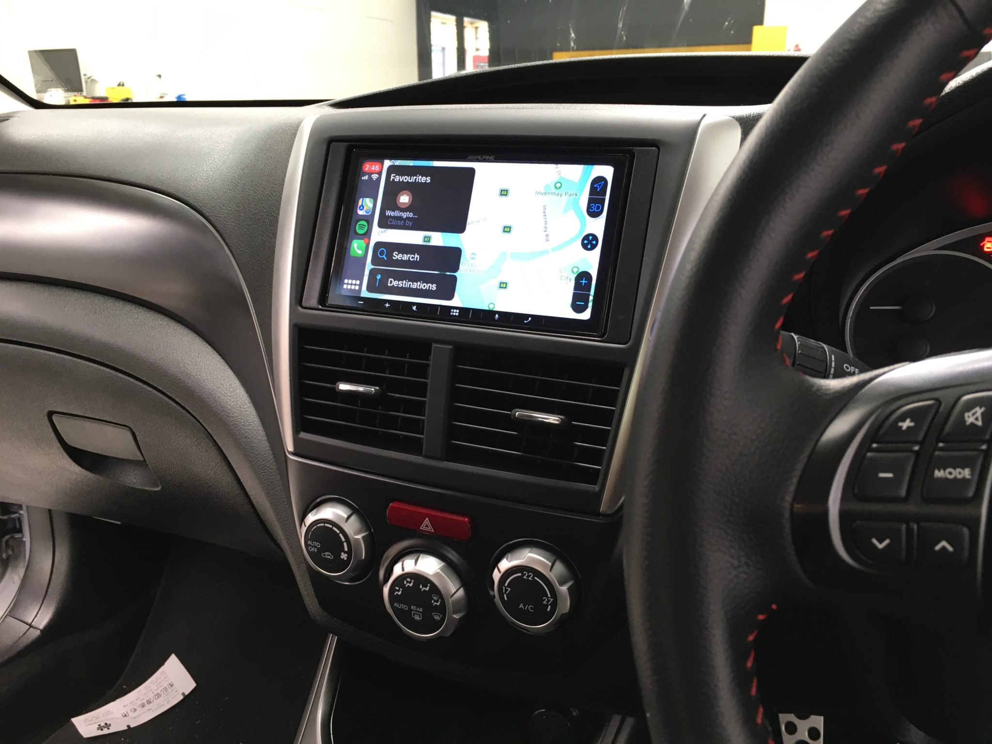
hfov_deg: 61.7
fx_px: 831
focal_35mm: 29
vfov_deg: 48.2
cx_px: 496
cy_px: 372
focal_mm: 4.15
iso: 80
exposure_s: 1/33
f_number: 2.2
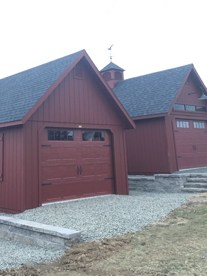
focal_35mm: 43
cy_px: 77
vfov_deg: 42.8
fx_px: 343
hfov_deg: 33.4
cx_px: 75
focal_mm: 4.15
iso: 50
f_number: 2.2
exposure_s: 1/15
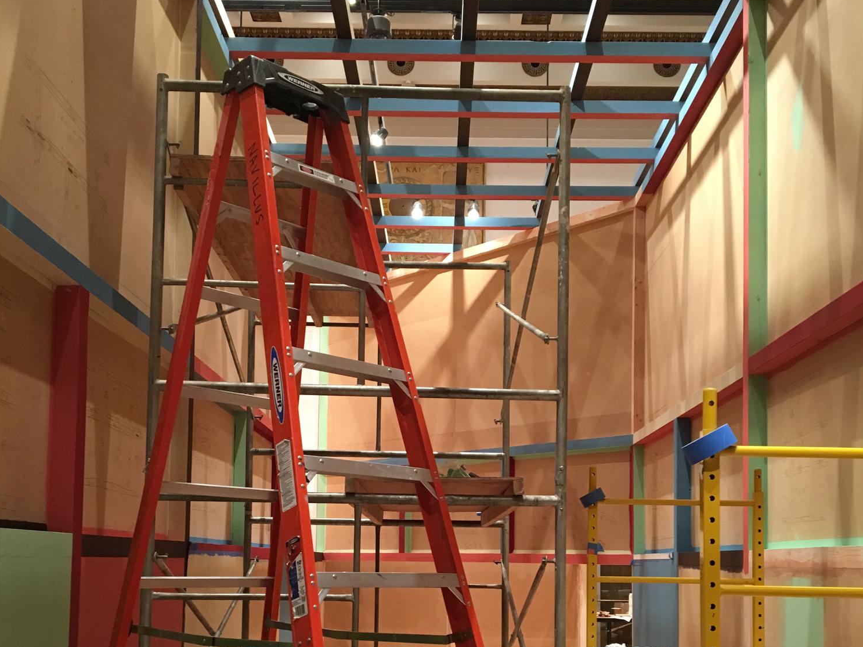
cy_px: 507
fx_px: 972
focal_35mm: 39
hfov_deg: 47.9
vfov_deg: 35.7
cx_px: 432
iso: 160
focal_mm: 4.15
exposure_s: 1/30
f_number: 2.2
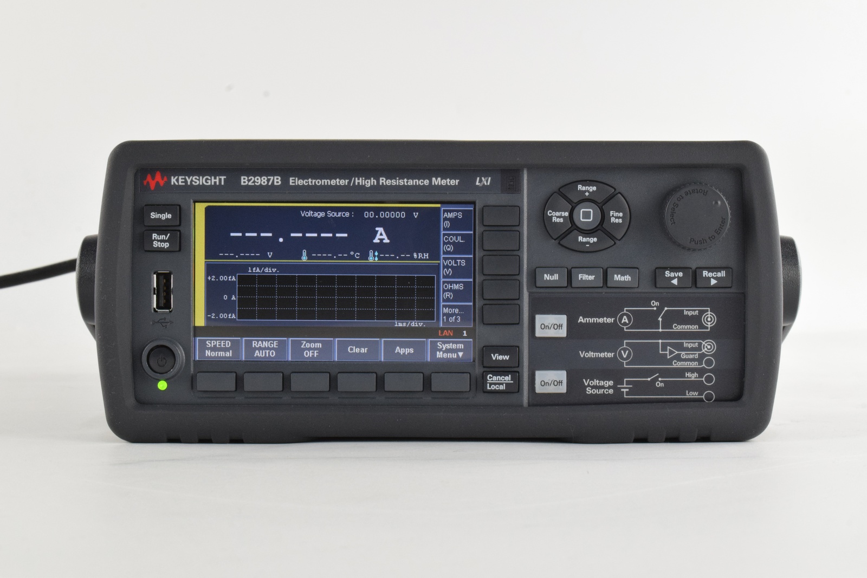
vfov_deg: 16.6
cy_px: 289
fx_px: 1987
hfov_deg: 24.6
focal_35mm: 82
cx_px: 434
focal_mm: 55
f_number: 22
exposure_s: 1/30
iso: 1600
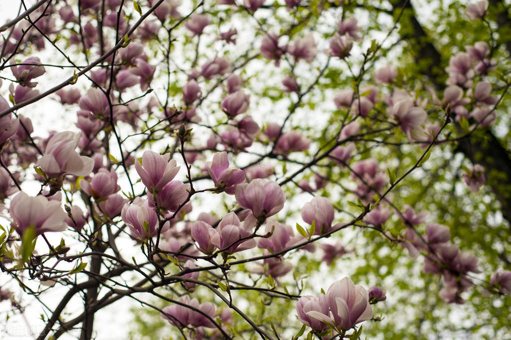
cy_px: 170
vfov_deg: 27.0
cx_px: 256
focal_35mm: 50
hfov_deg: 39.6
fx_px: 709
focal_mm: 50
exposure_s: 1/3200
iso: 200
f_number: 3.2
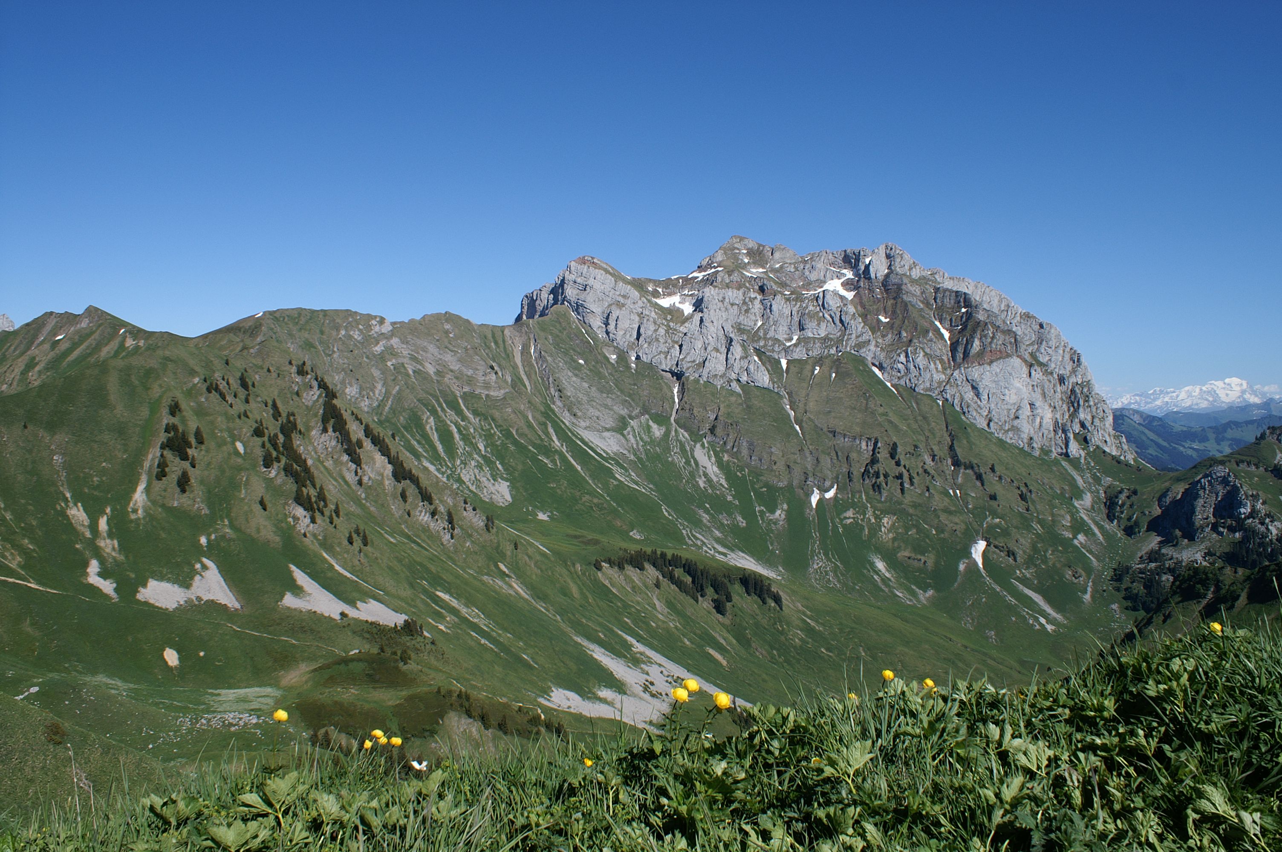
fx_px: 961
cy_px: 426
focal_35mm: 27
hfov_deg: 67.4
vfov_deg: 47.8
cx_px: 641
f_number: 11
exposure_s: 1/250
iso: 100
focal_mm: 18
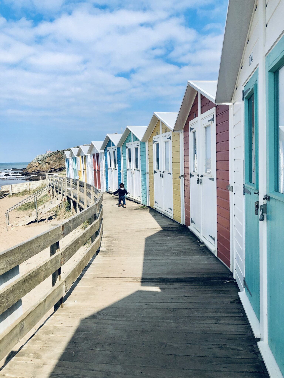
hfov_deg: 49.7
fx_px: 306
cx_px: 142
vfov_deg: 63.4
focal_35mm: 28
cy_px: 189
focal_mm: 3.99
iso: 20
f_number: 1.8
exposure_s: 1/2288
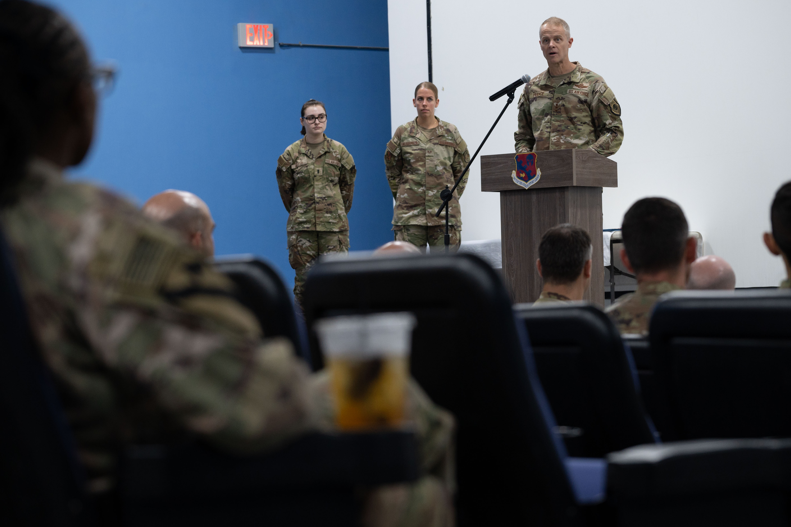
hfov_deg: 19.6
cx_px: 422
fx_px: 2285
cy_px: 274
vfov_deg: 13.2
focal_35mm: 104
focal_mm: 85
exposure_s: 1/100
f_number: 4
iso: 1250
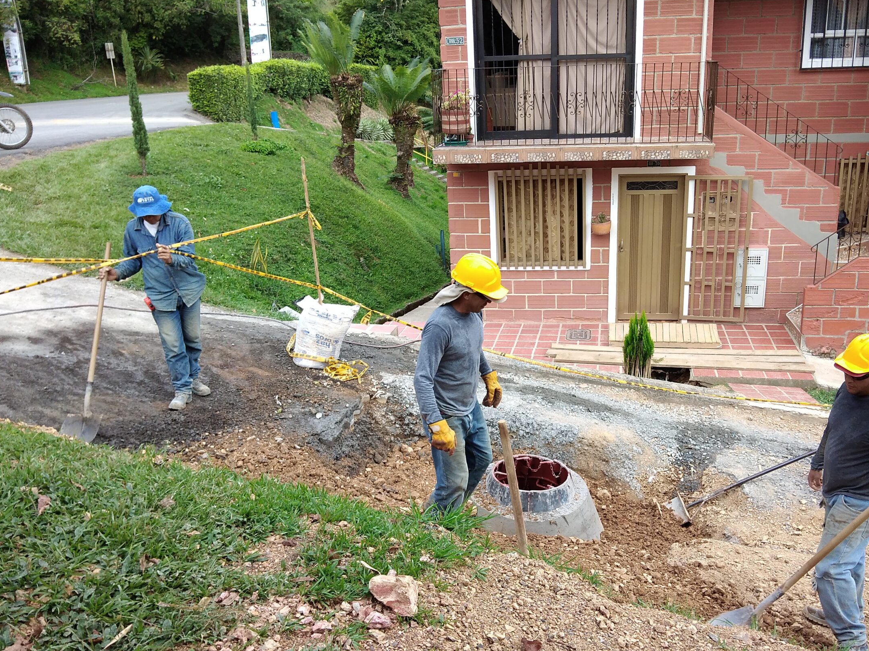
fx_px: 778
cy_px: 347
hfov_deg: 58.2
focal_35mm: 31
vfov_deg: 45.4
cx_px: 491
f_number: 1.8
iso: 100
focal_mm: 3.6
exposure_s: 1/214
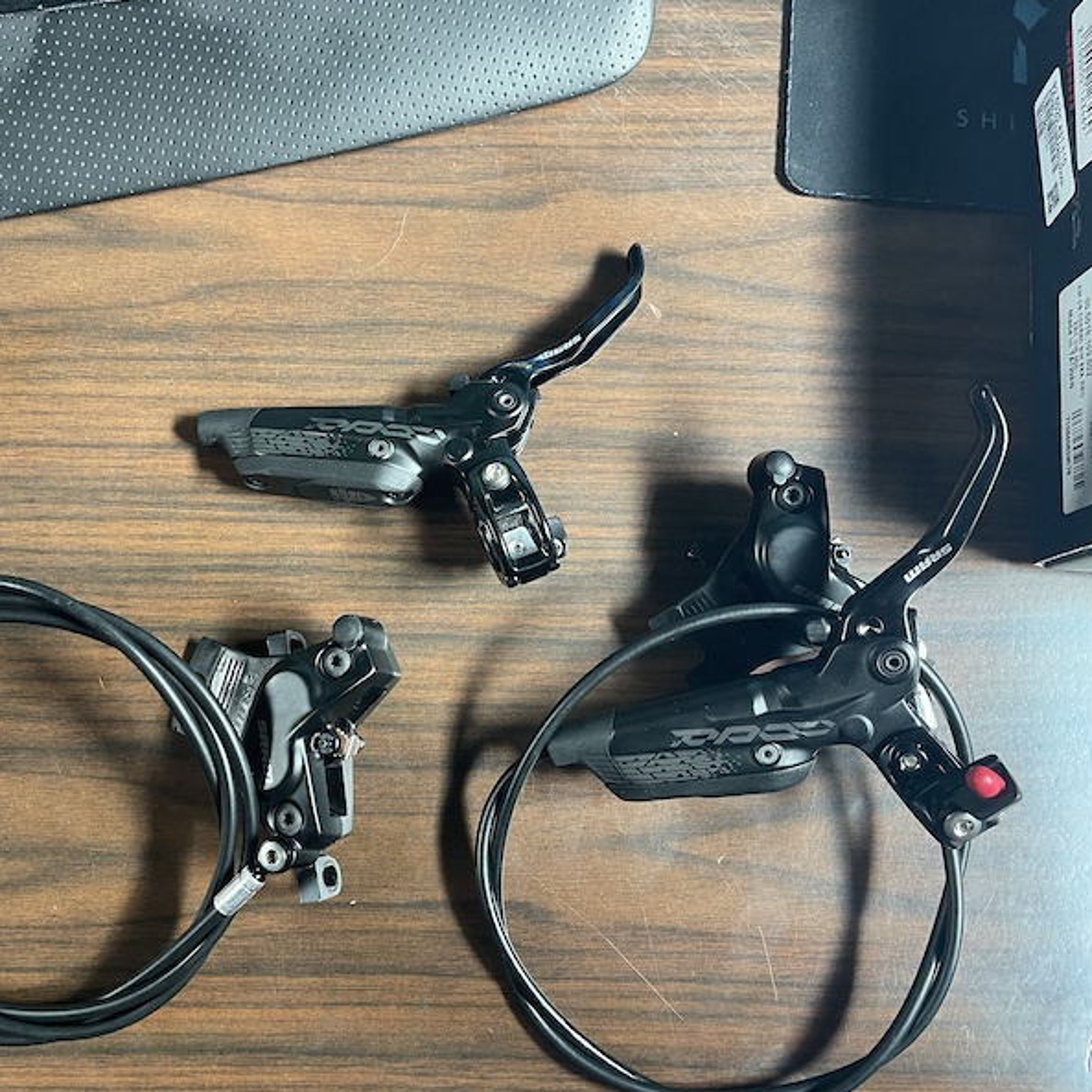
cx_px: 409
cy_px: 549
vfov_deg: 52.5
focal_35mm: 31
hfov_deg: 52.0
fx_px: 1106
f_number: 1.6
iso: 320
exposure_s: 1/60
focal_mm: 5.1
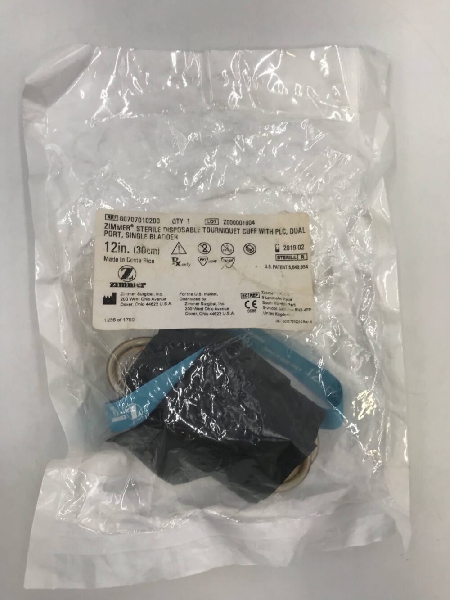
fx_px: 485
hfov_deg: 49.8
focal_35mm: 28
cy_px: 300
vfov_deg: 63.4
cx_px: 225
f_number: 1.8
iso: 32
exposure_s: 1/60
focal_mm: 3.99
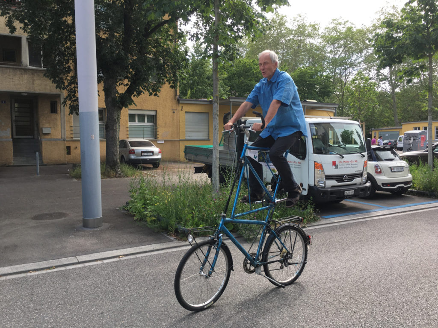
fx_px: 367
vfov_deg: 48.2
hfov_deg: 61.7
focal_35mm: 29
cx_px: 219
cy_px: 164
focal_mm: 4.15
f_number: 2.2
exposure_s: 1/279
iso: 25
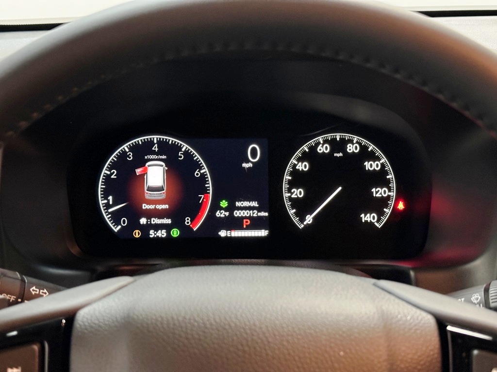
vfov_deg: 30.3
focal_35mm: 48
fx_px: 689
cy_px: 186
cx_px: 248
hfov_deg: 39.7
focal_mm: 6.86
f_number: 1.78
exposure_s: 1/24
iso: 640
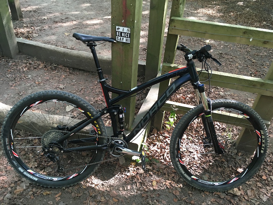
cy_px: 102
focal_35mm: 29
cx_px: 136
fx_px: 229
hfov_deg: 61.7
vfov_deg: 48.2
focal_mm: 4.15
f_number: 2.2
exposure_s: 1/33
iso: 40
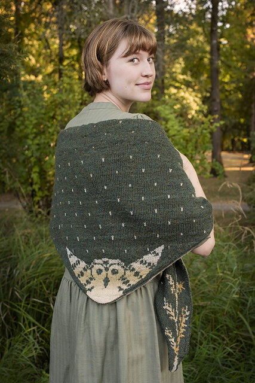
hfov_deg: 27.0
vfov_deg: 39.6
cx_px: 128
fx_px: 531
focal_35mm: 50
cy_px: 192
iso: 400
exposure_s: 1/60
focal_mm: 50
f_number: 7.1
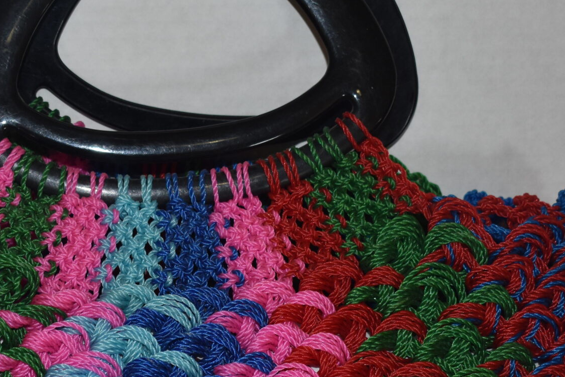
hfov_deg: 19.2
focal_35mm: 106
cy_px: 340
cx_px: 181
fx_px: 1666
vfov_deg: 12.8
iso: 560
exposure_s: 1/200
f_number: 4.2
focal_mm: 31
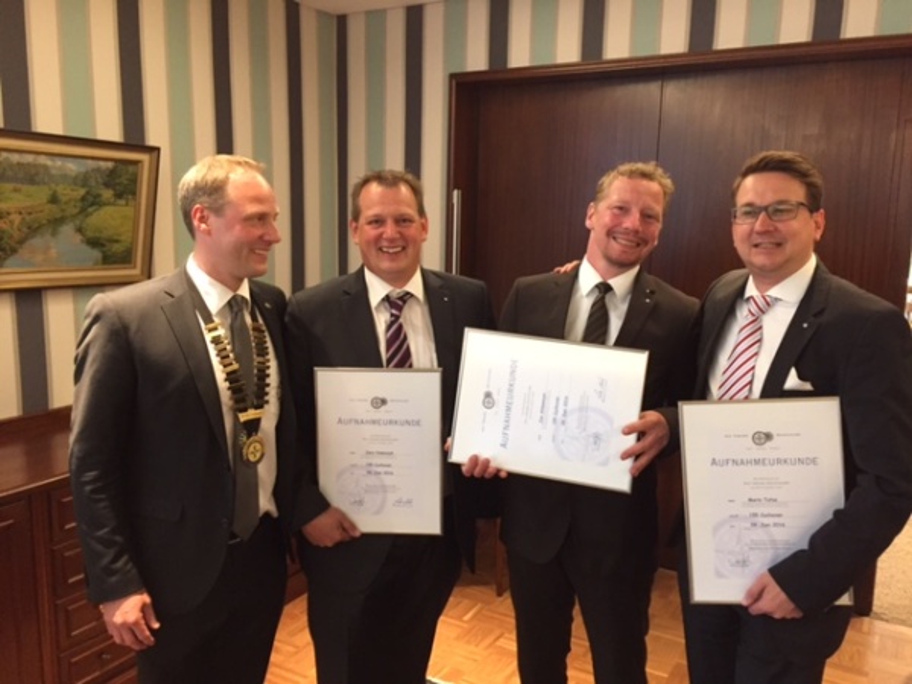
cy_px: 342
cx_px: 456
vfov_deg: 48.2
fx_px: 764
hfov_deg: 61.7
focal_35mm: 29
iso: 250
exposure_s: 1/25
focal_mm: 4.15
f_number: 2.2
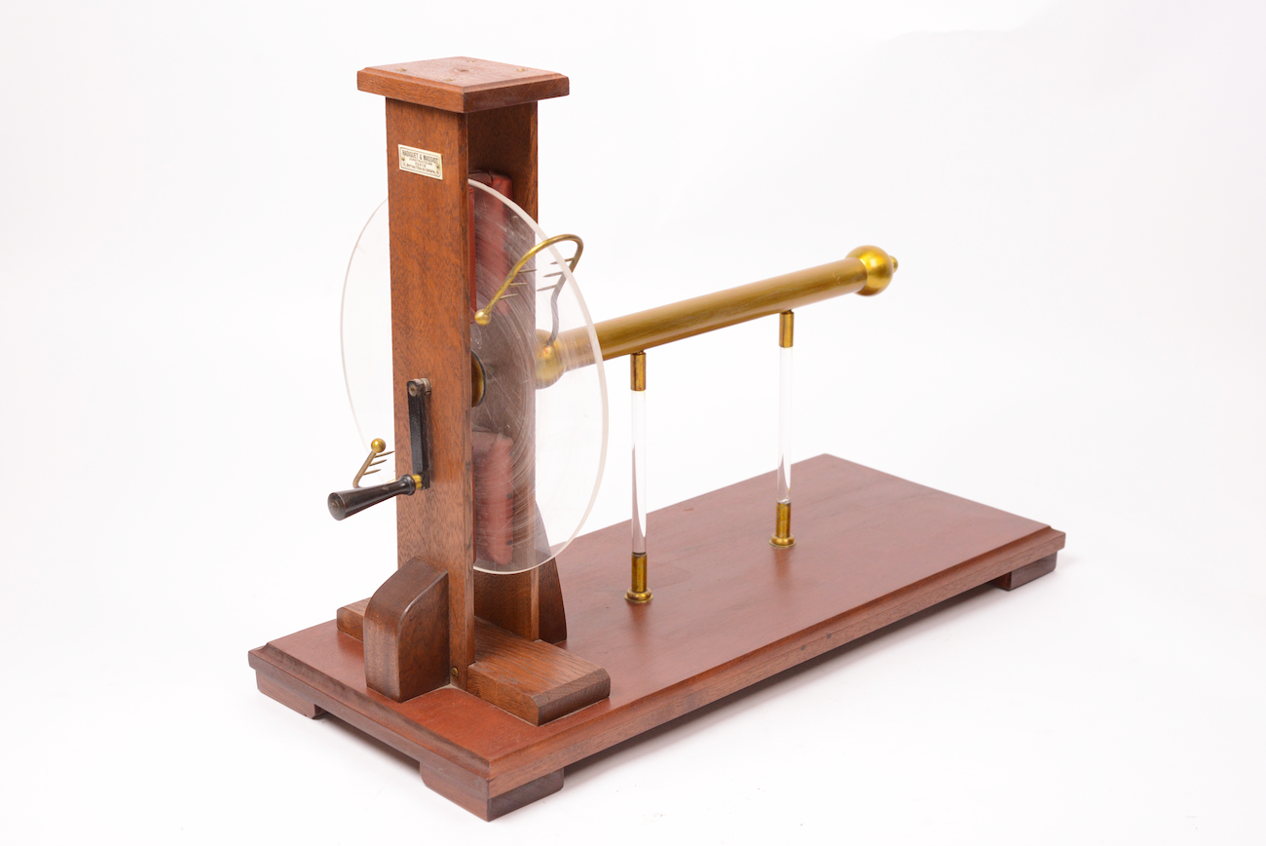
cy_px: 423
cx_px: 633
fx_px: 2111
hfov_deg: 33.4
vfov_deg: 22.6
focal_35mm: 60
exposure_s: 1/125
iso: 2500
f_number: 8
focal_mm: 60
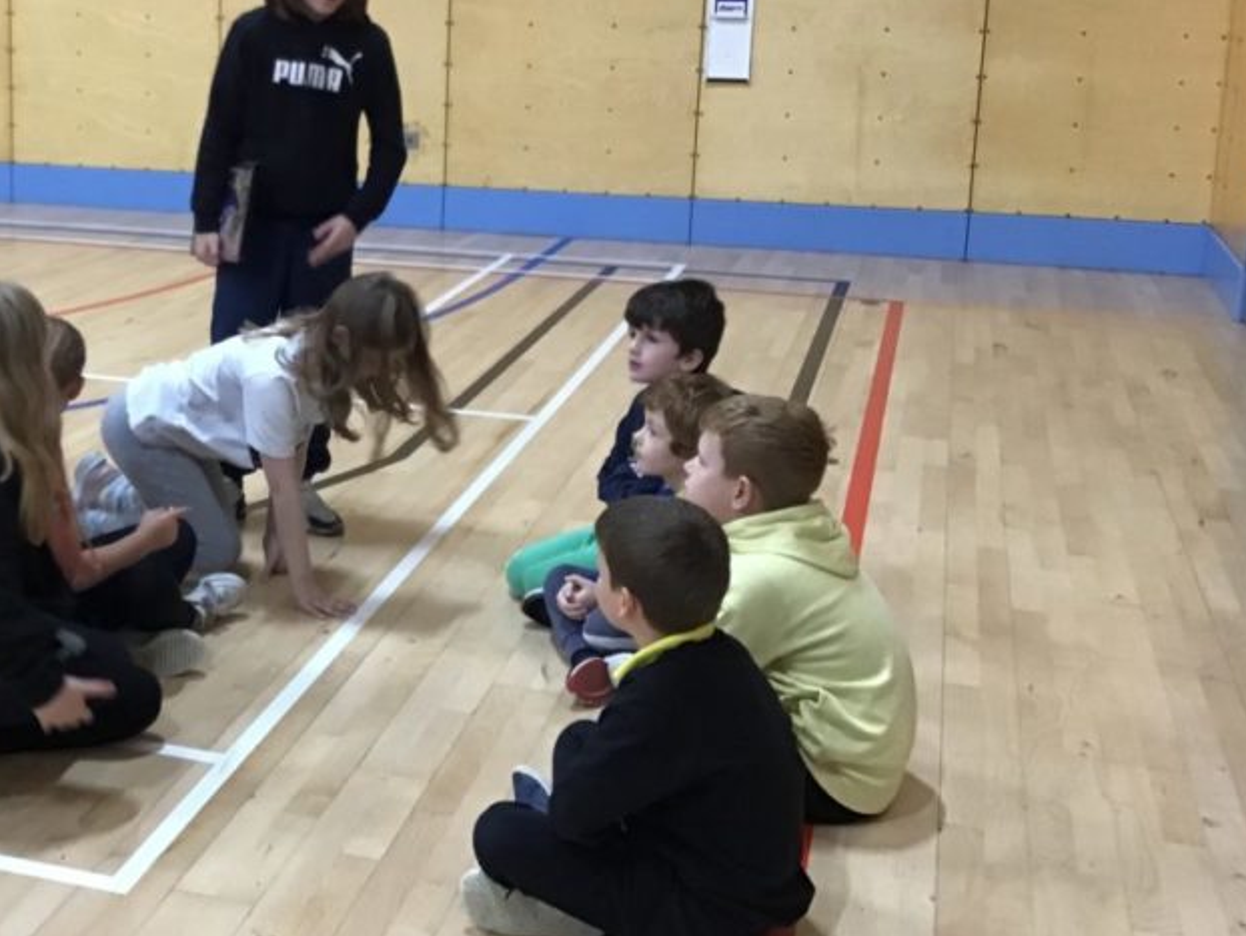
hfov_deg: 36.1
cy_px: 331
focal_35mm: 51
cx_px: 236
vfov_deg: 28.4
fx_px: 1836
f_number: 2.4
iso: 160
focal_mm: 3.3
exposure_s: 1/33
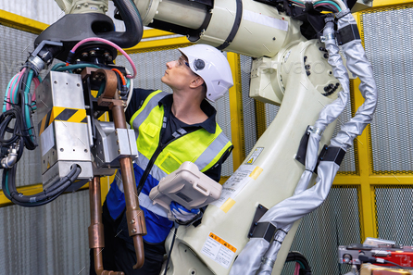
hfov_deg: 43.1
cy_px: 110
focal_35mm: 45
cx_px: 142
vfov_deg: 29.8
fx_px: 516
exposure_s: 1/160
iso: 1000
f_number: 2.8
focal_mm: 34
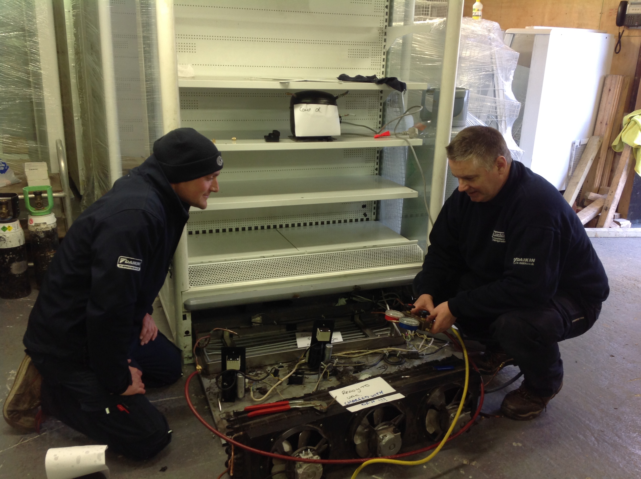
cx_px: 320
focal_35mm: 35
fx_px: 647
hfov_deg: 52.7
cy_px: 240
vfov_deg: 40.6
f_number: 2.4
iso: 50
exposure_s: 1/24
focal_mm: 4.28
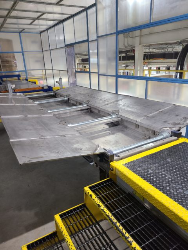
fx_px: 188
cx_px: 94
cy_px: 125
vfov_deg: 67.3
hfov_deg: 53.1
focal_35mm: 26
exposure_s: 1/40
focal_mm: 5.4
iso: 400
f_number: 1.8
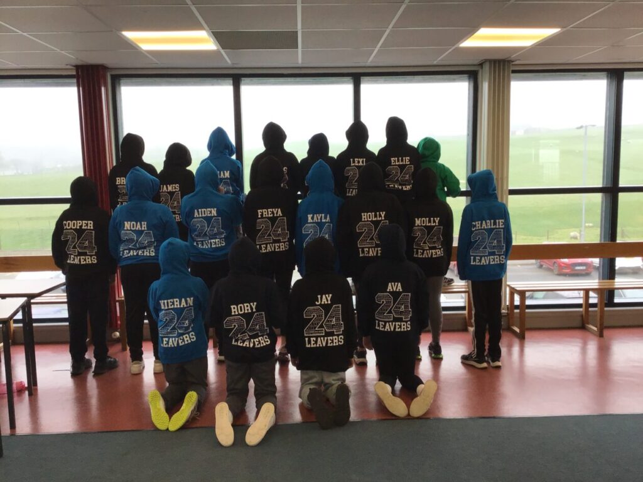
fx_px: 576
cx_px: 322
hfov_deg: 58.4
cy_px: 241
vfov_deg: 45.4
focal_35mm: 31
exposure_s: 1/100
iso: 40
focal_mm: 3.3
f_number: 2.4
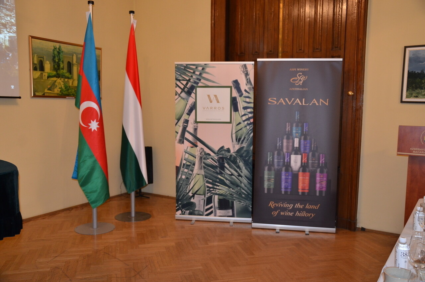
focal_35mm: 33
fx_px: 389
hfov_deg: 57.3
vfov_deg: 39.8
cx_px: 212
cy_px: 141
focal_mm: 22
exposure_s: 1/60
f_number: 3.8
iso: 800
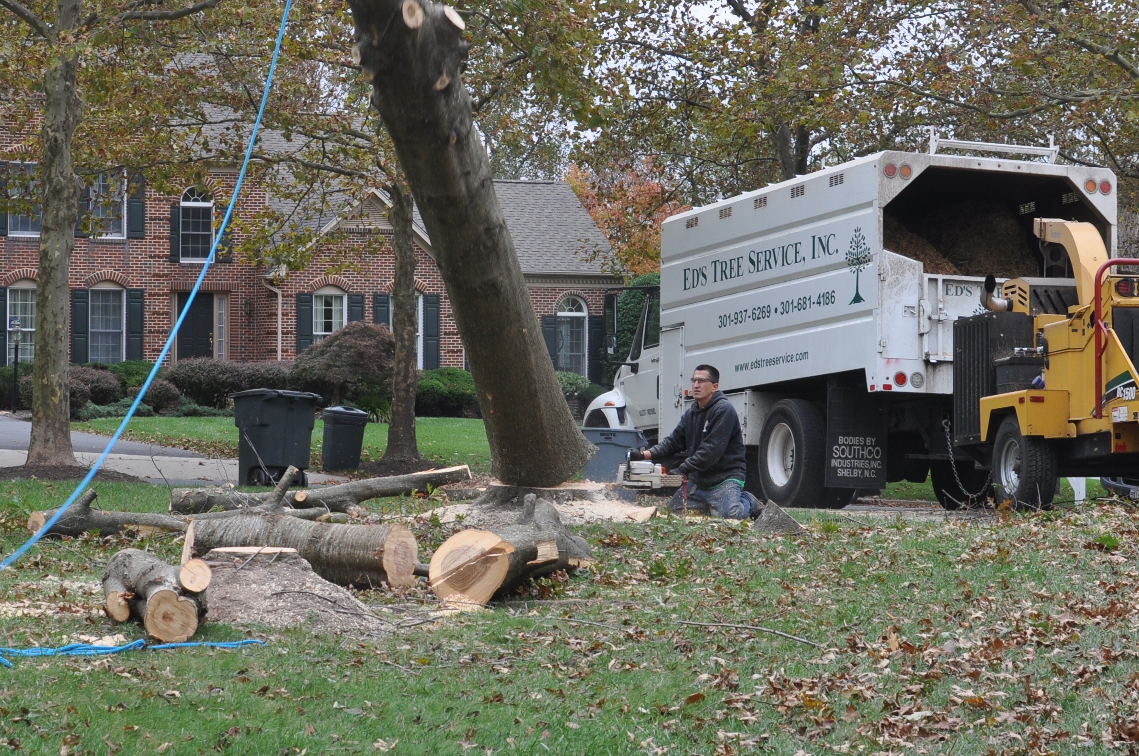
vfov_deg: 15.0
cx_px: 480
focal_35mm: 91
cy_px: 289
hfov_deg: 22.4
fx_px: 2871
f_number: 6.3
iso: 320
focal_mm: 35
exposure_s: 1/160
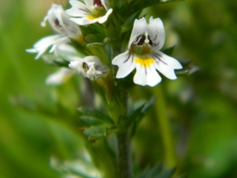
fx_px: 1151
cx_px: 115
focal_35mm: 168
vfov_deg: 8.8
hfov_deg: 11.8
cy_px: 52
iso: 80
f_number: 4.5
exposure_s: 1/640
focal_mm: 18.6
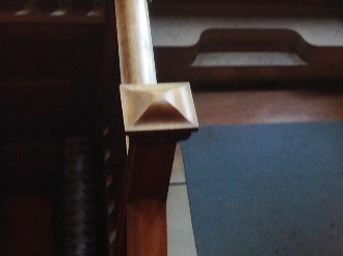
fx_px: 1050
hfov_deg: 17.4
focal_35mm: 106
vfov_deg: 13.3
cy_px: -113
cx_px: 450
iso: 50
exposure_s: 1/30
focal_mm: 4.28
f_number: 2.4
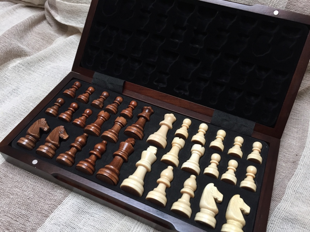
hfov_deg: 61.7
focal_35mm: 29
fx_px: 260
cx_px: 155
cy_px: 116
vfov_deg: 48.2
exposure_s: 1/30
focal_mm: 4.15
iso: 40
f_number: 2.2
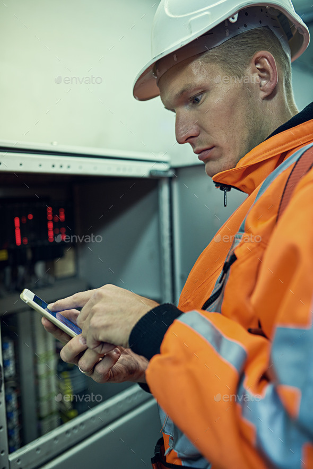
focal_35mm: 35
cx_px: 156
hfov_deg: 37.9
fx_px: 456
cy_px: 234
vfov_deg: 54.4
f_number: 2
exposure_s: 1/160
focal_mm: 35
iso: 400
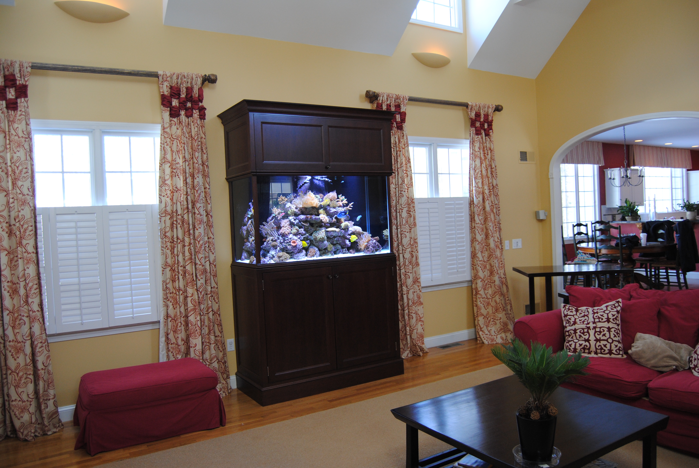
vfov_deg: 48.0
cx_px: 350
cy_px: 234
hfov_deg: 67.3
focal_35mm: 27
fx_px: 525
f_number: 3.5
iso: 320
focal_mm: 18
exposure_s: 1/30
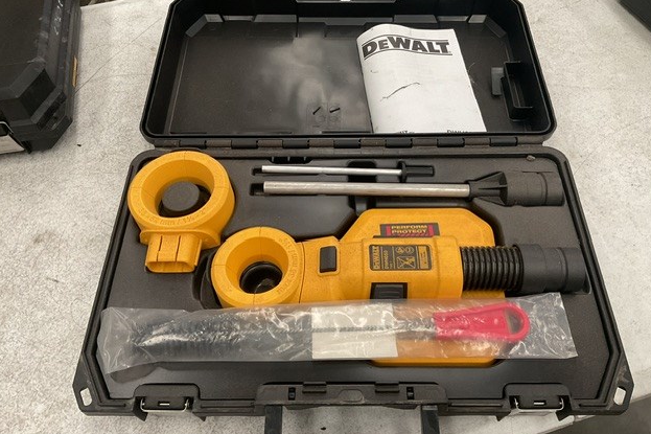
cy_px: 199
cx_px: 331
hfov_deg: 60.3
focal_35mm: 31
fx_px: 560
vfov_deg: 42.3
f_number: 1.8
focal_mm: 3
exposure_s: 1/50
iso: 100
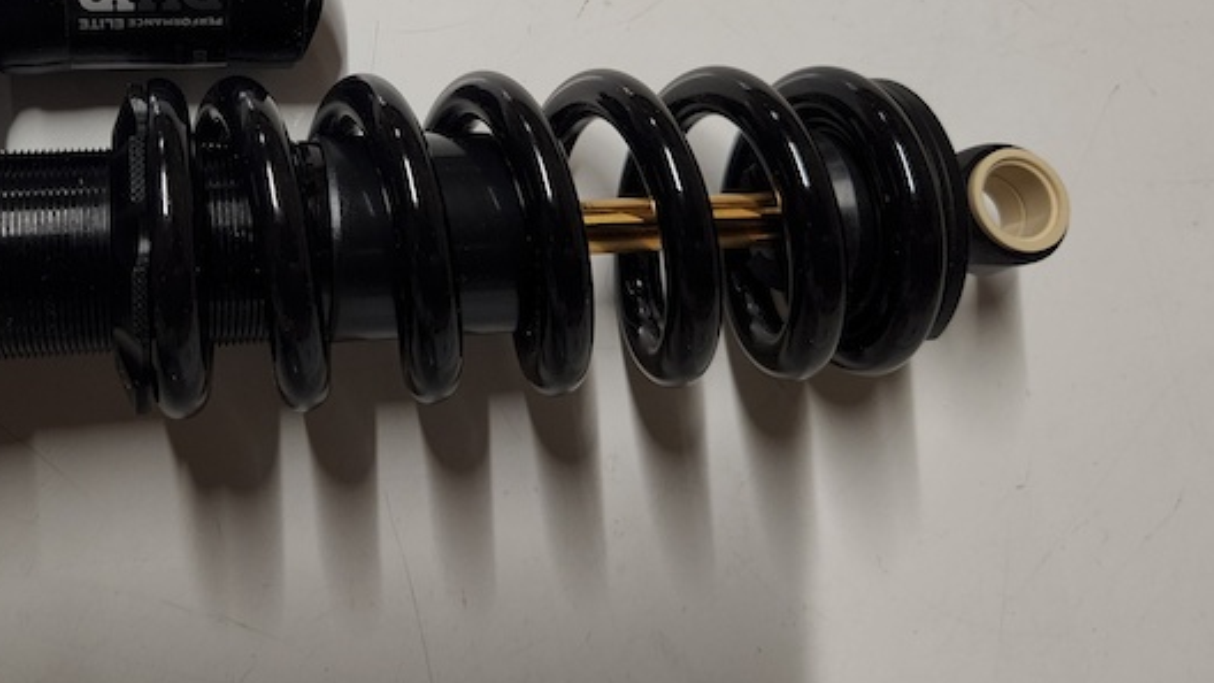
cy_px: 85
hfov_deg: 51.5
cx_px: 372
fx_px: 1223
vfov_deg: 30.0
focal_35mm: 38
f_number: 1.8
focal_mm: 5.4
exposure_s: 1/120
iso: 400
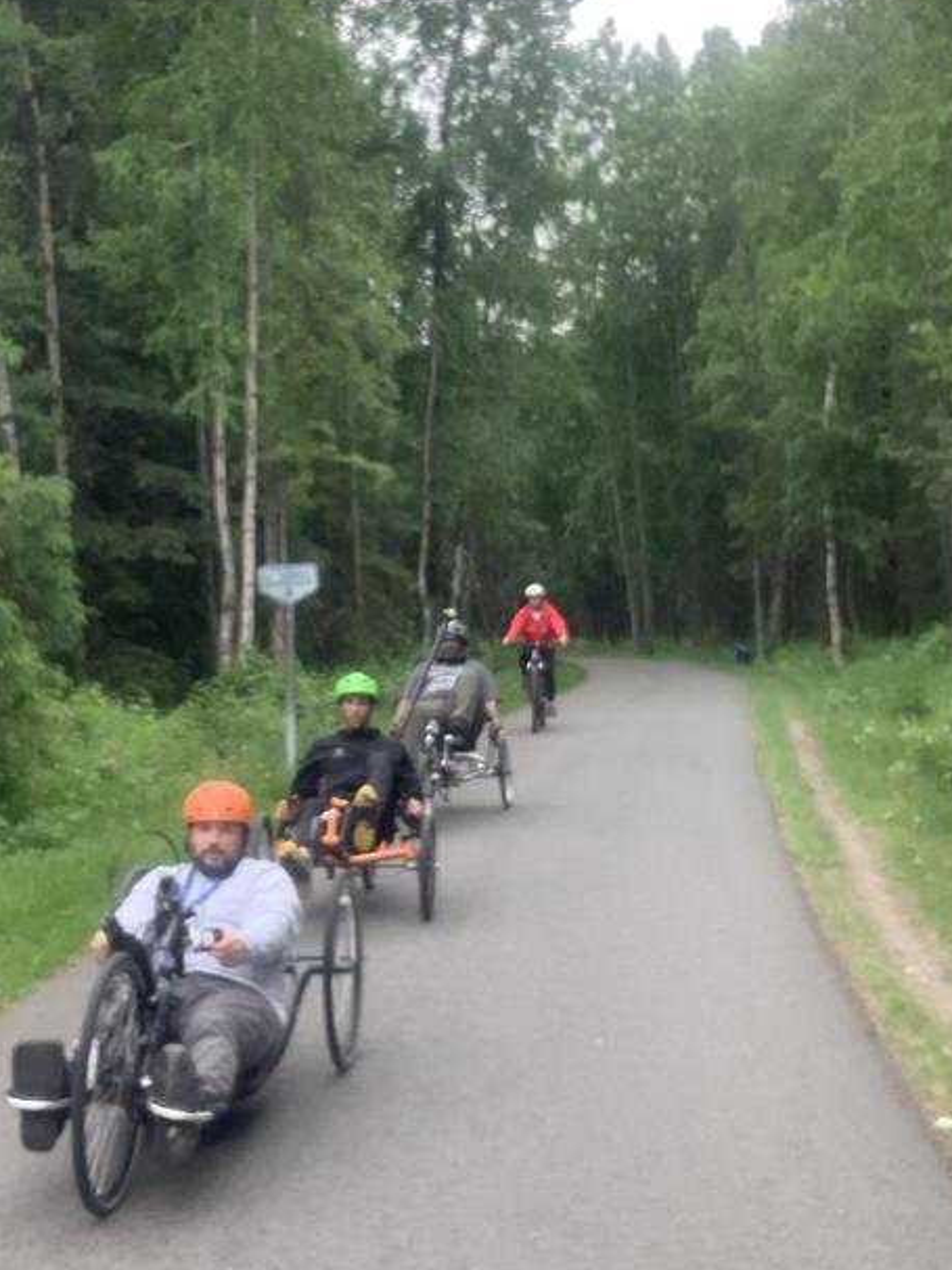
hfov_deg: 27.0
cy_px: 573
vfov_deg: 35.5
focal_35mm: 54
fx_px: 1981
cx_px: 400
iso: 50
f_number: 2.2
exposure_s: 1/121
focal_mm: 2.87
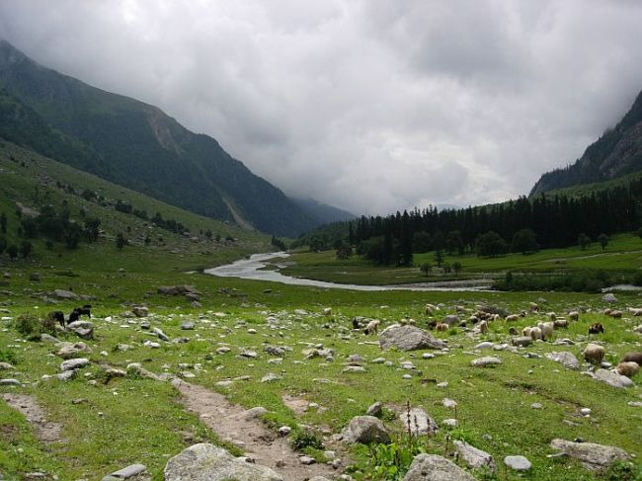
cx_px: 321
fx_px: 705
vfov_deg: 37.7
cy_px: 240
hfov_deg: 49.0
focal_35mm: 38
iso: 64
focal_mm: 7.8
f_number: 4.8
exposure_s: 1/703
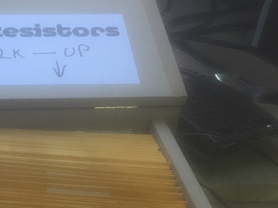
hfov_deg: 24.5
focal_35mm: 74
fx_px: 594
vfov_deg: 19.5
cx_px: -30
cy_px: 195
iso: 50
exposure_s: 1/17
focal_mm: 4.15
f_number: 2.2
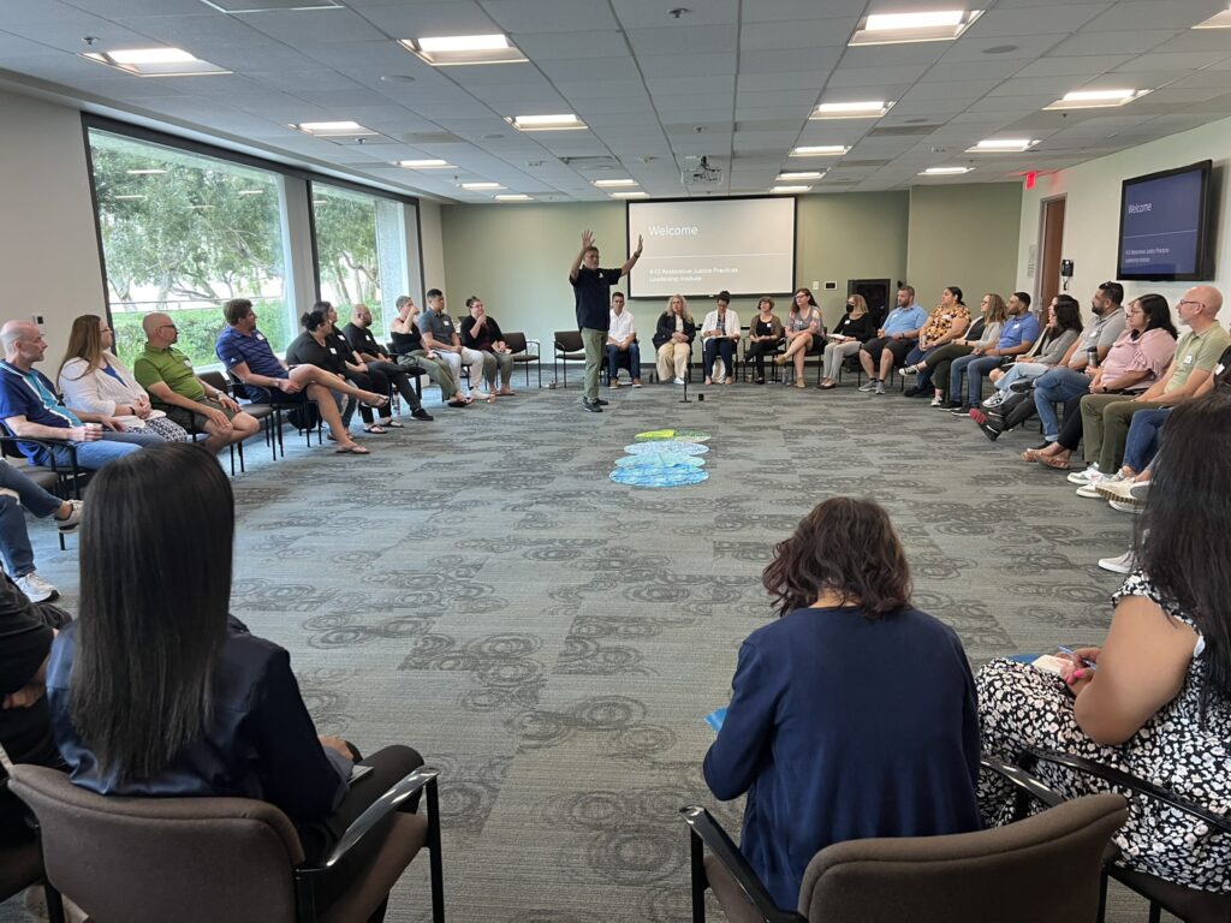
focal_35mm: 26
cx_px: 616
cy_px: 462
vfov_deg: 53.1
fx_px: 925
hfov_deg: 67.3
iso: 125
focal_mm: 5.7
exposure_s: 1/60
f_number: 1.5
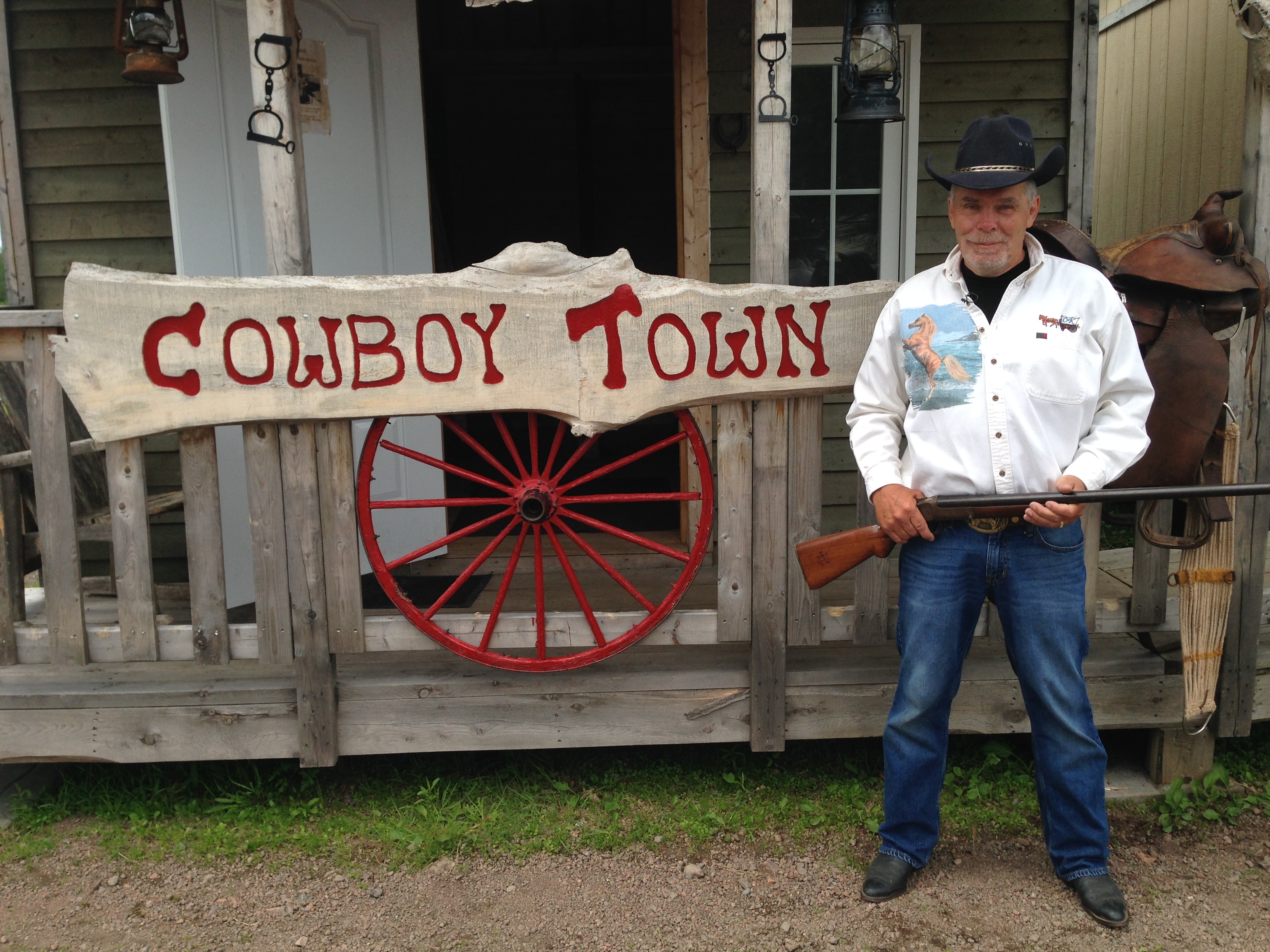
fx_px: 1211
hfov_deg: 55.4
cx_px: 635
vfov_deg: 42.9
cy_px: 476
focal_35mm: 33
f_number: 2.4
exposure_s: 1/609
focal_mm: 4.12
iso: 50
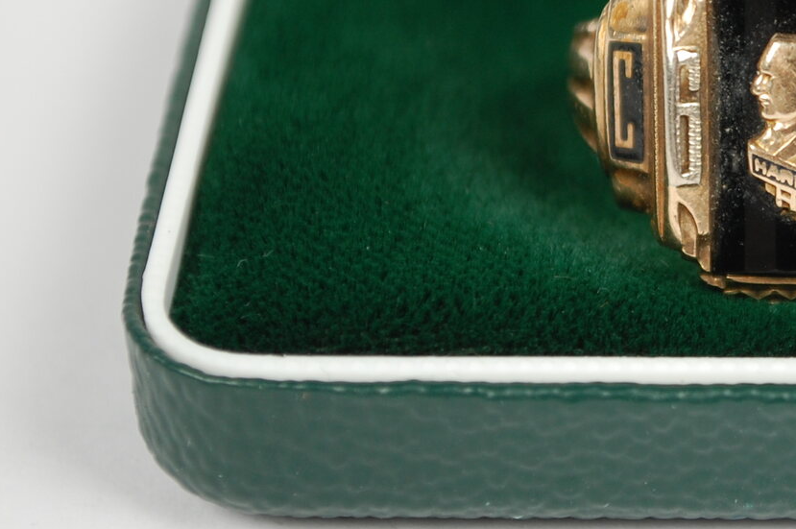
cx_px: 778
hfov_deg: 11.4
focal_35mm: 179
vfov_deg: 7.6
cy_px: 114
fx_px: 3956
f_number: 5.6
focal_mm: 55
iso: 320
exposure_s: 1/125
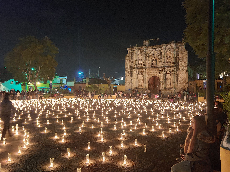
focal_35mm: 25
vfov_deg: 54.9
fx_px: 166
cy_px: 86
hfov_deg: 69.4
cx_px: 115
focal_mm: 5.23
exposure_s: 1/7.69
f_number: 1.8
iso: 1000
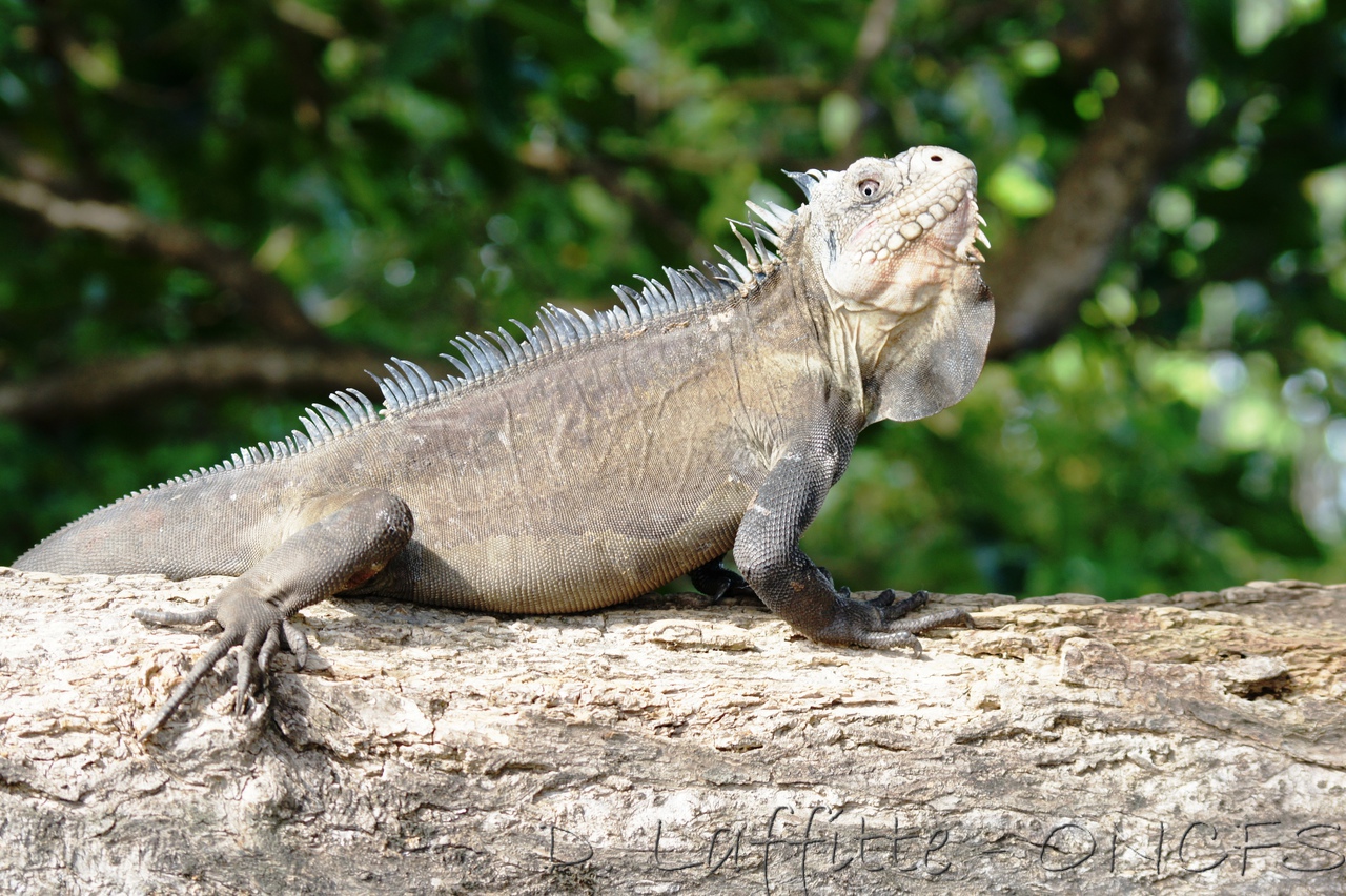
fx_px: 3924
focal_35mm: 105
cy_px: 448
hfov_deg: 19.5
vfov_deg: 13.0
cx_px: 673
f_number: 5.6
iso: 200
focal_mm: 70
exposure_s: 1/160
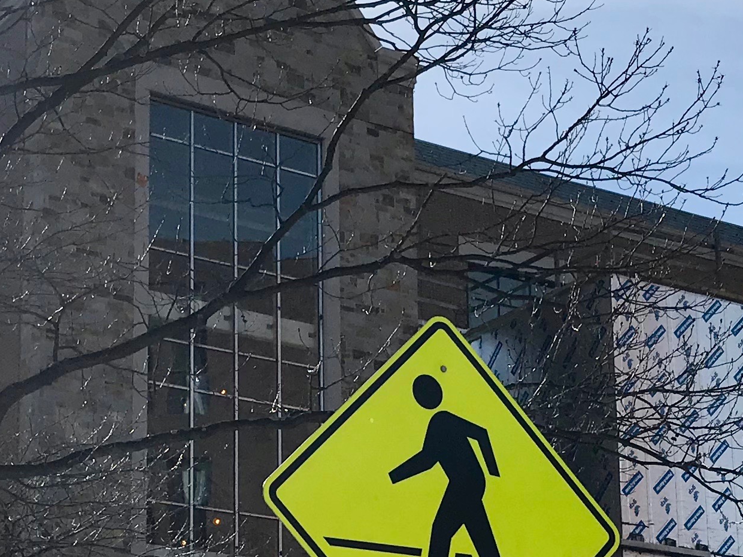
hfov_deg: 21.5
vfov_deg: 15.9
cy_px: 553
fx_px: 1953
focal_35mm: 91
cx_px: 323
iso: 20
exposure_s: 1/4808
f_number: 1.8
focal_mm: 3.99
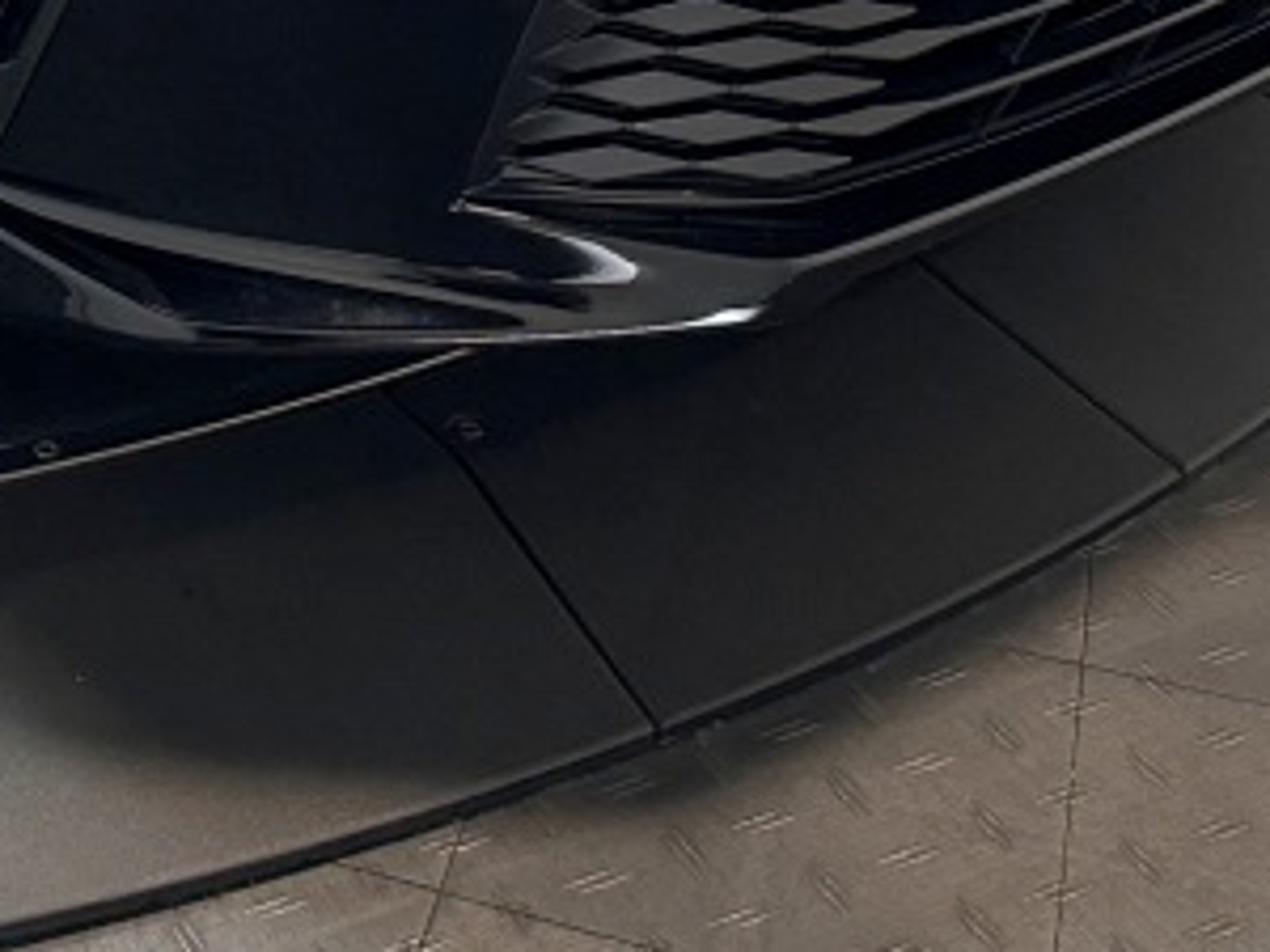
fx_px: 3008
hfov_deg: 22.9
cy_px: -664
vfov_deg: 15.8
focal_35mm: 82
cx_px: 4
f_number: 1.78
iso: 320
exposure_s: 1/60
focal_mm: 6.86
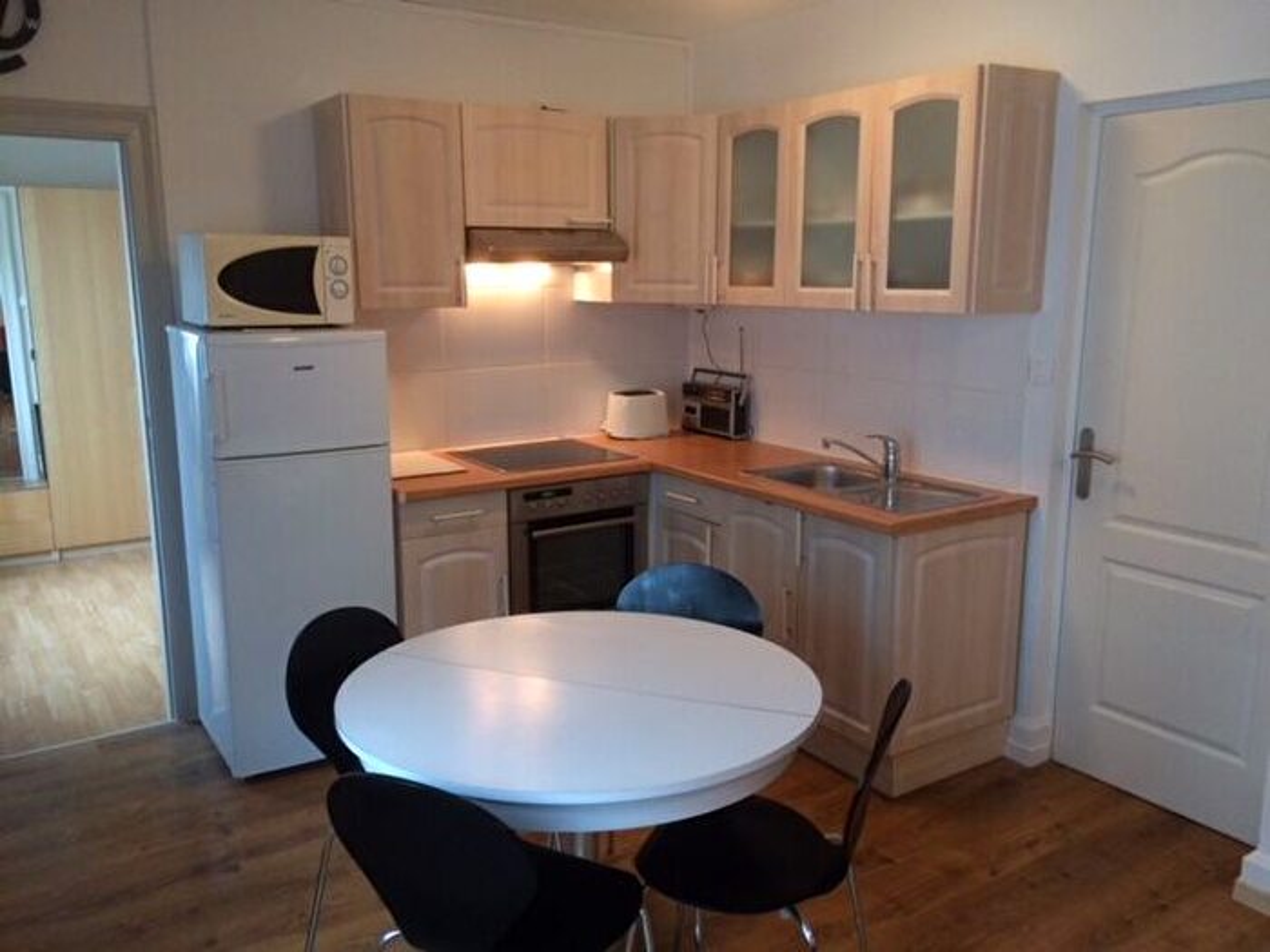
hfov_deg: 61.7
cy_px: 476
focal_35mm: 29
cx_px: 635
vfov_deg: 48.2
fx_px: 1064
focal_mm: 4.15
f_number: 2.2
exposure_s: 1/33
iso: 200
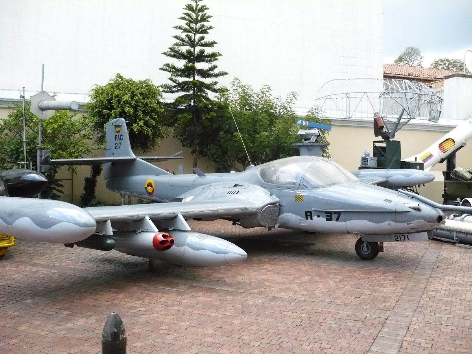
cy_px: 177
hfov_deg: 52.6
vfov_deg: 40.7
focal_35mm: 35
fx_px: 477
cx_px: 236
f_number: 2.8
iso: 400
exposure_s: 1/400
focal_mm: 5.8
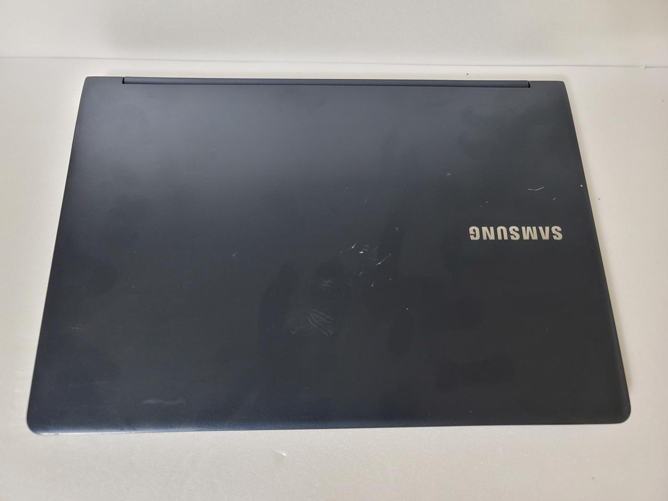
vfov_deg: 54.9
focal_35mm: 25
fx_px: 482
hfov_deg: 69.4
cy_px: 250
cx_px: 334
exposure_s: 1/30
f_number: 1.8
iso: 640
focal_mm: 7
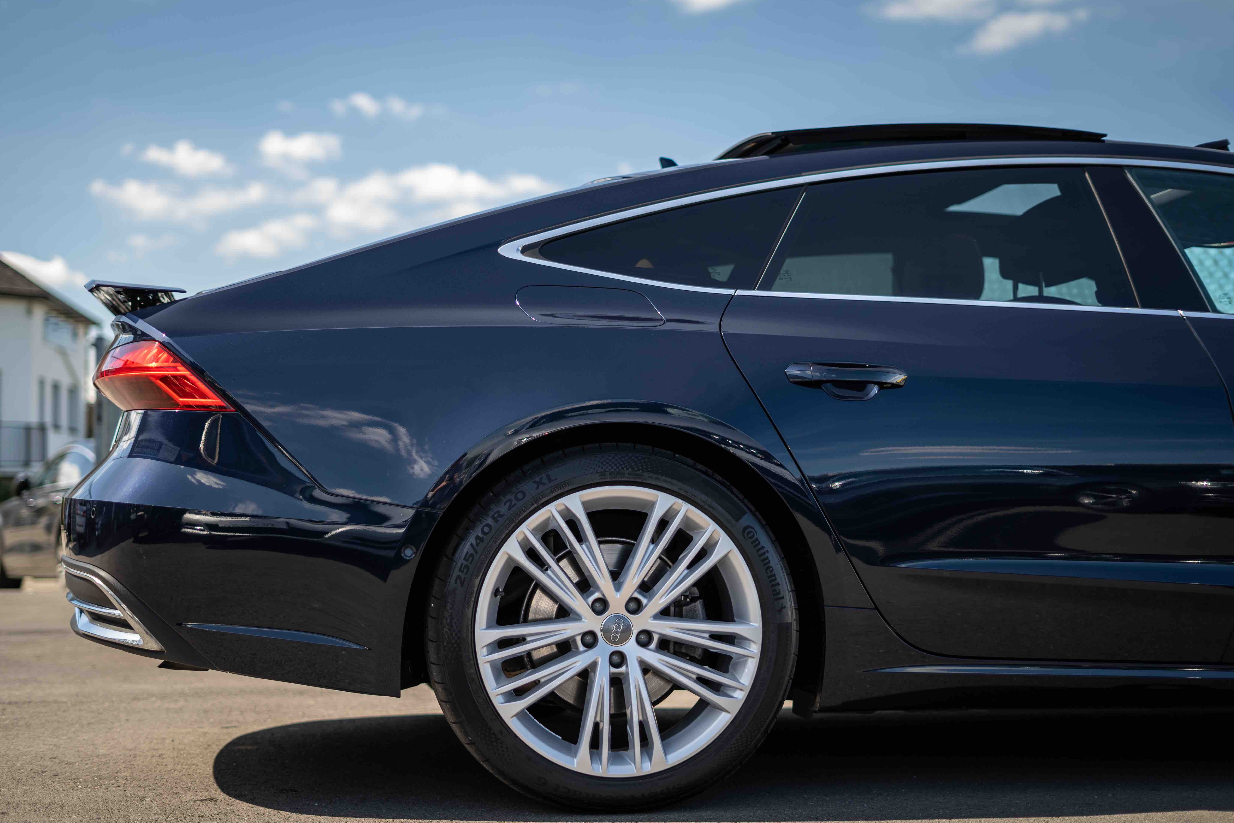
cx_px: 608
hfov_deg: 38.2
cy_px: 427
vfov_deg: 26.0
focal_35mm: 52
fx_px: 1782
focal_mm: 50
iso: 80
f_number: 1.8
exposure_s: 1/640
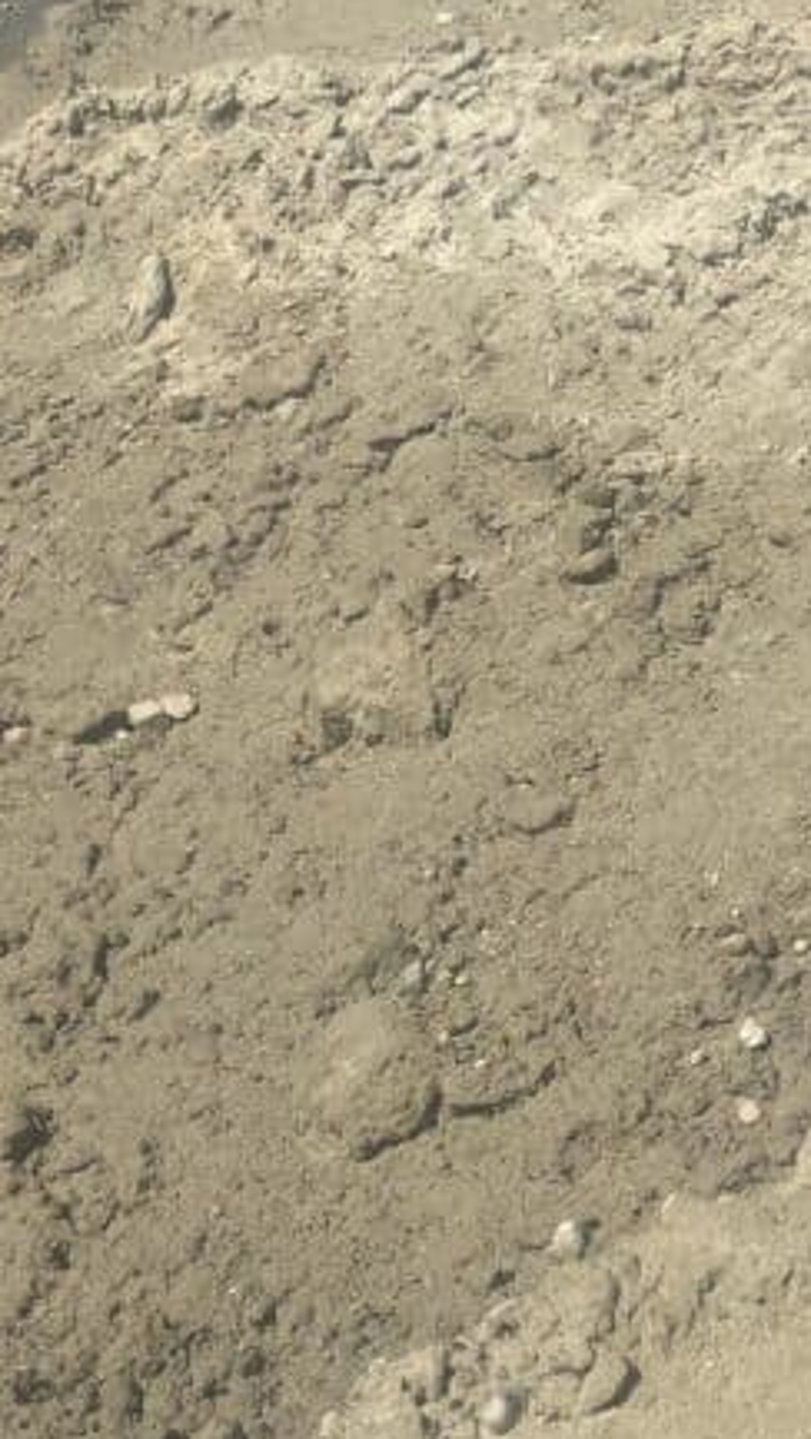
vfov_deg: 31.4
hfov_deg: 18.0
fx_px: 2558
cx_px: 558
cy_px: 605
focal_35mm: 67
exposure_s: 1/7813
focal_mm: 4.2
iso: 32
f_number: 1.6
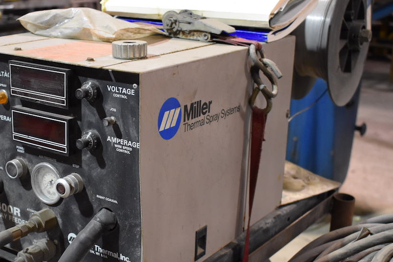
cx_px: 137
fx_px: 655
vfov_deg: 22.5
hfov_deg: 33.2
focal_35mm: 60
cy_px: 166
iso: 2800
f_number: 4
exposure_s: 1/60
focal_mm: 26
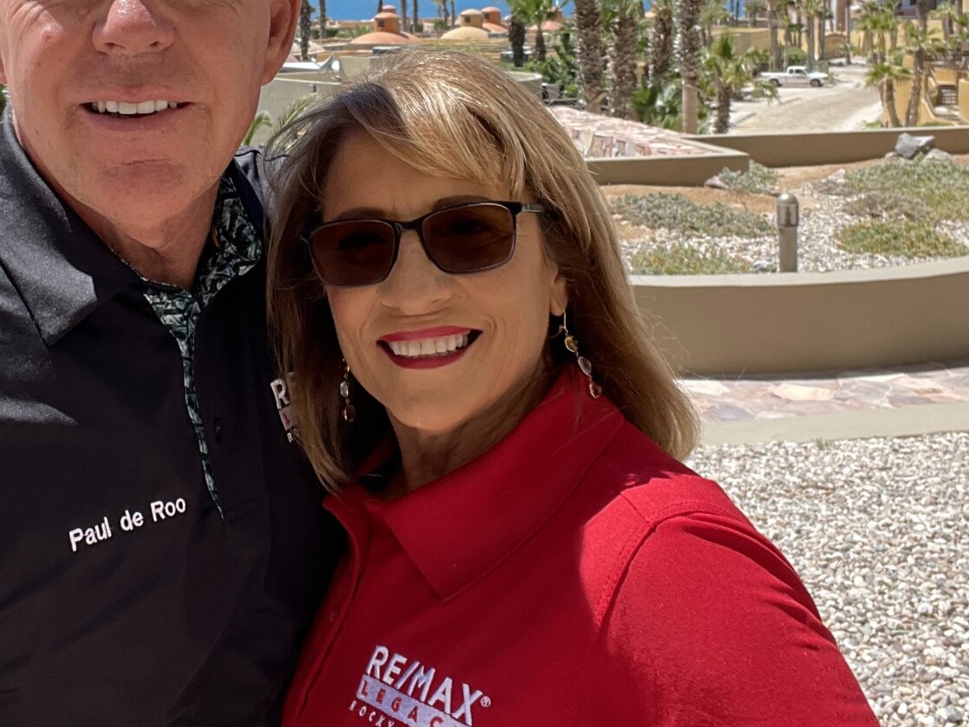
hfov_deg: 35.8
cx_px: 319
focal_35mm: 53
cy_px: 140
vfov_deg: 27.0
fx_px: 1483
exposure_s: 1/761
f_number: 2.2
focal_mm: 2.71
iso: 25
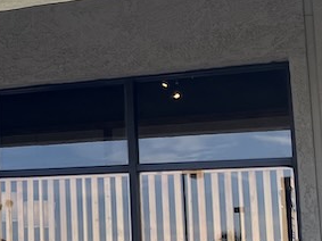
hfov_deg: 18.1
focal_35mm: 99
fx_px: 921
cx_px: -129
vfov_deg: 14.9
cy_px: 128
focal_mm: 3.99
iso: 32
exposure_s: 1/534
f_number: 1.8
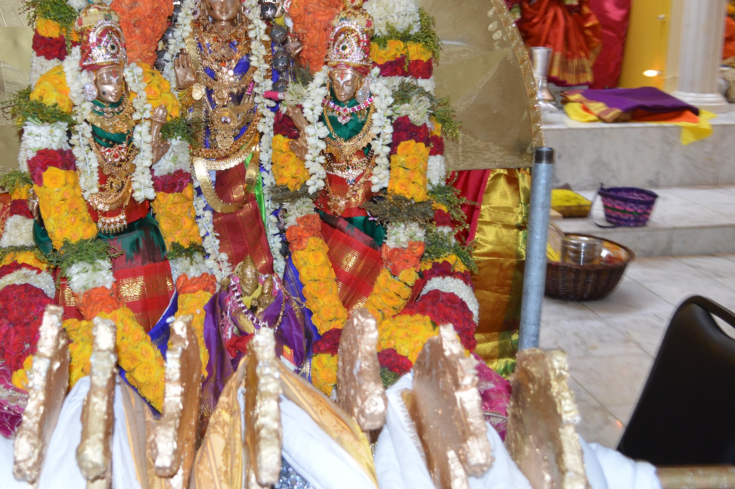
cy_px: 198
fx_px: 959
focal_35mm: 47
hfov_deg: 41.6
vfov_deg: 28.5
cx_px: 263
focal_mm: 24
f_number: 4
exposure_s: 1/60
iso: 400
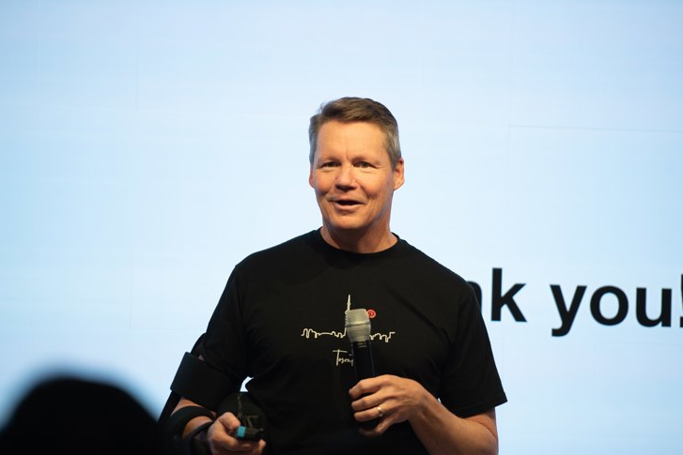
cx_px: 345
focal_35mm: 213
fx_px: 4042
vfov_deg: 6.5
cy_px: 240
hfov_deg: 9.7
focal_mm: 200
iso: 220
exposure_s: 1/250
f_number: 2.8
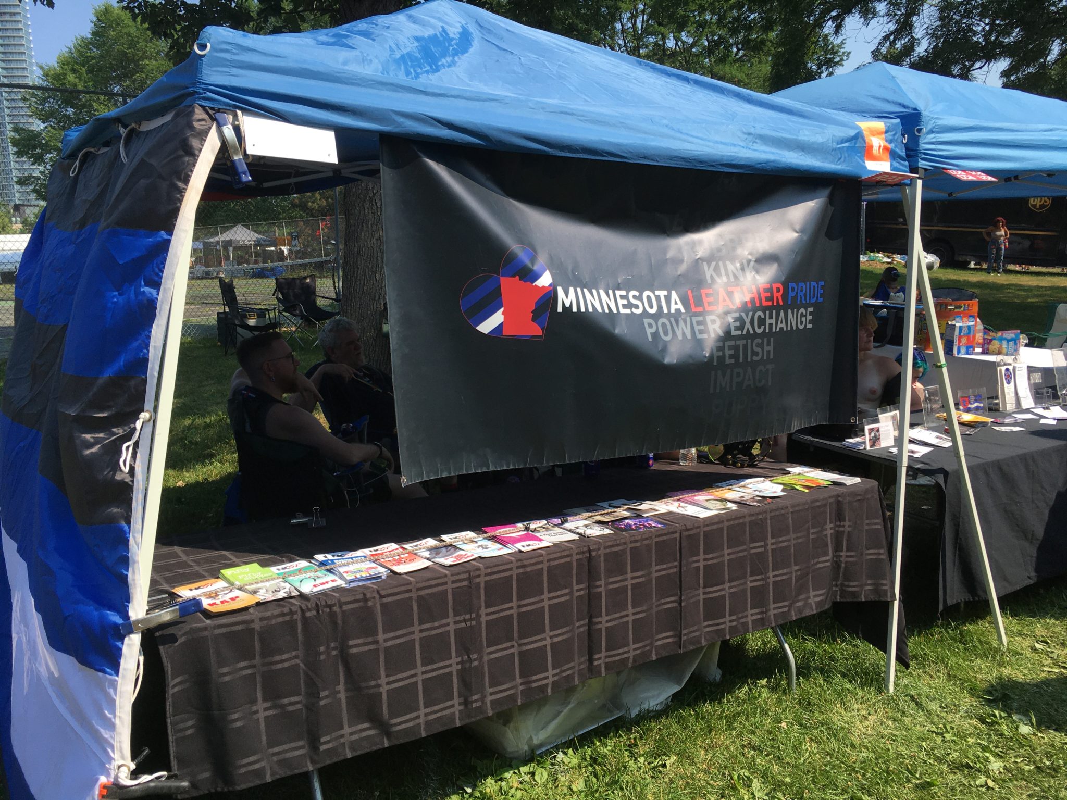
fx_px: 894
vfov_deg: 48.2
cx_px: 534
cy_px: 400
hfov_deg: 61.7
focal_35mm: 29
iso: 25
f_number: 2.2
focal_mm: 4.15
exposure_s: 1/1083
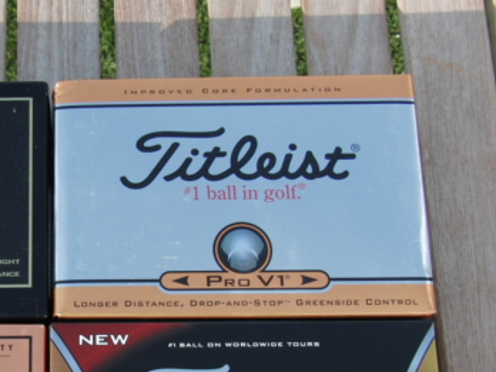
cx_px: 47
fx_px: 1161
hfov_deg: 23.5
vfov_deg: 18.0
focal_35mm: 81
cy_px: 321
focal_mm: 8.8
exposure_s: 1/250
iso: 100
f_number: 6.8
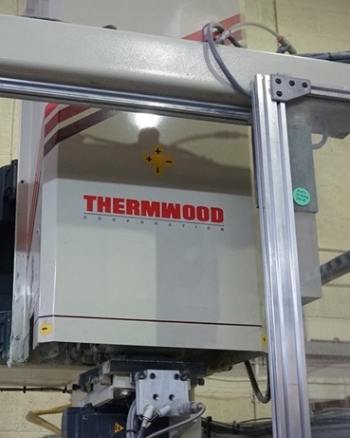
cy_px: 267
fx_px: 647
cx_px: 83
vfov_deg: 37.2
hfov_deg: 29.7
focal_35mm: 50
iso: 1600
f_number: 4
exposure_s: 1/160
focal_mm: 16
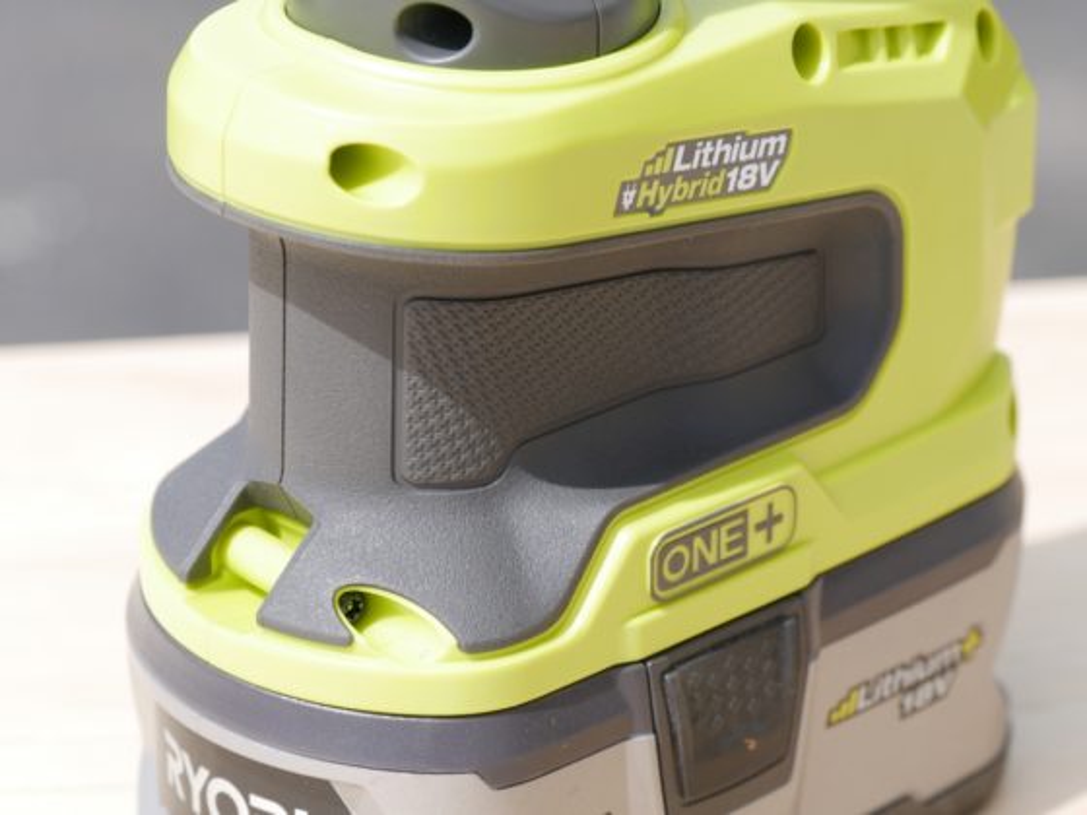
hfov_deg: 15.2
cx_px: 544
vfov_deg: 11.4
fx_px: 4082
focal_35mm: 130
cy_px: 408
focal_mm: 65
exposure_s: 1/400
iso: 200
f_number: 6.3
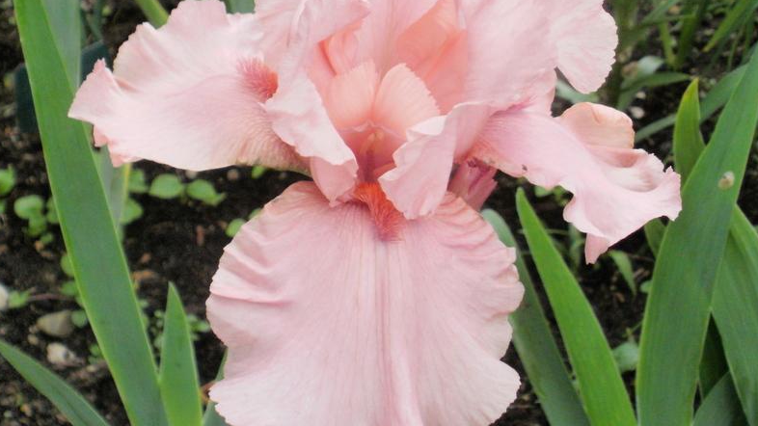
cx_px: 364
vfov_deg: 19.7
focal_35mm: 61
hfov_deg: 34.4
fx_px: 1226
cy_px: 186
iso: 250
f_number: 4
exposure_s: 1/250
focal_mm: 7.7
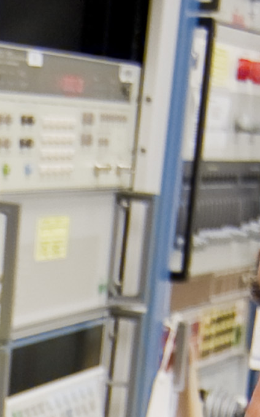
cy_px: 750
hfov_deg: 10.2
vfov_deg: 15.6
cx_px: -308
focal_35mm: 115
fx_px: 1305
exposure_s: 1/50
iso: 200
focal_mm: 18
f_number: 3.5
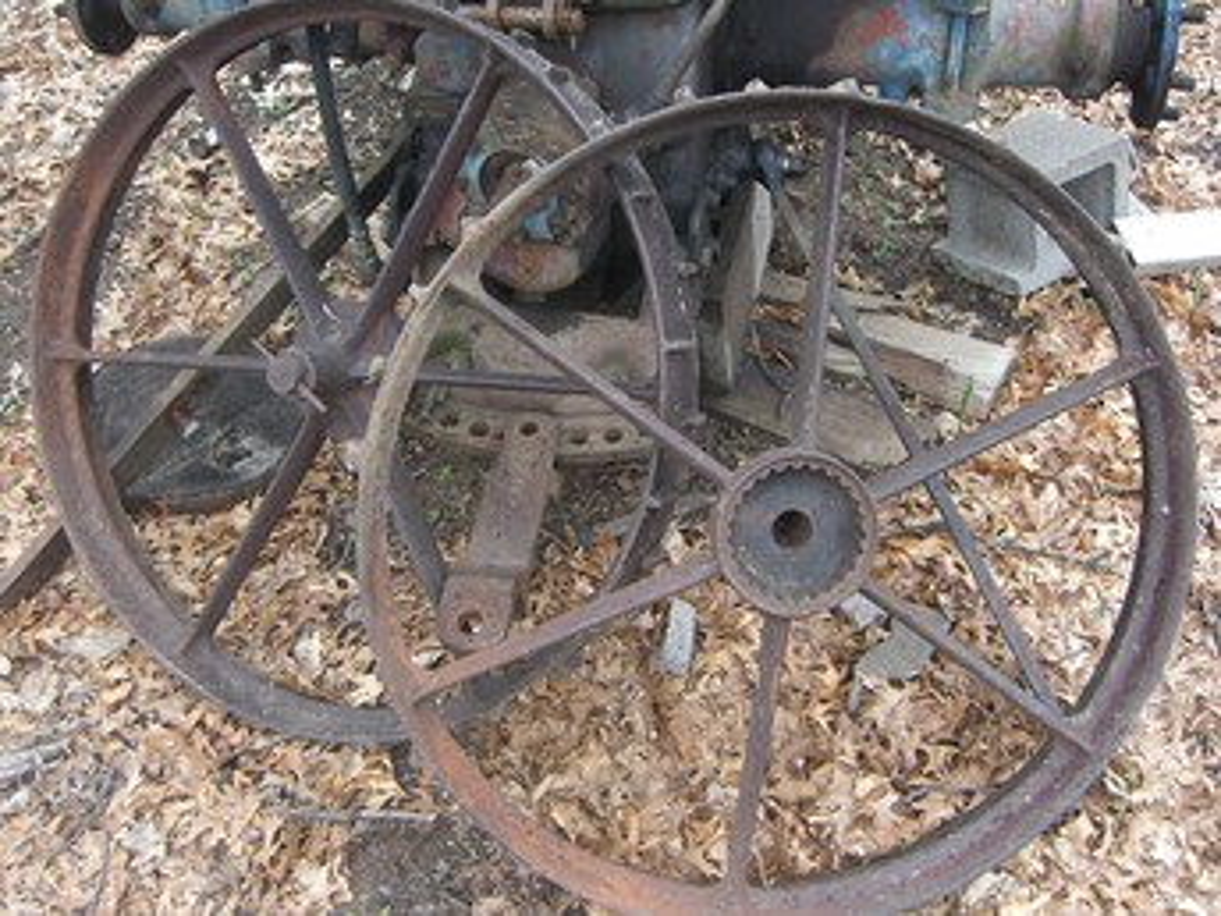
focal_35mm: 38
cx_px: 610
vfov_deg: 37.7
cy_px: 458
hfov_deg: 49.0
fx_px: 1340
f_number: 2.8
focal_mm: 7.9
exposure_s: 1/100
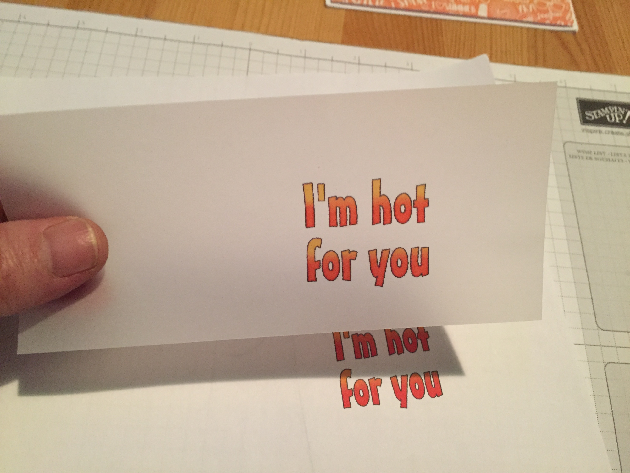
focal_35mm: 29
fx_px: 528
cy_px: 236
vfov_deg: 48.2
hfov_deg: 61.7
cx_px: 315
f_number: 2.2
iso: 250
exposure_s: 1/24
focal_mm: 4.15
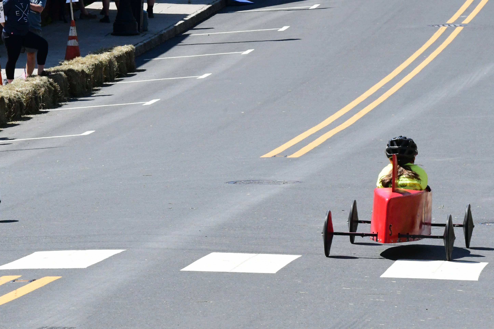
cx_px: 177
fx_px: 4003
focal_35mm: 292
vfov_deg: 4.7
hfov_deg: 7.1
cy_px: 174
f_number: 18
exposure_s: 1/1250
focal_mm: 135
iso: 3200
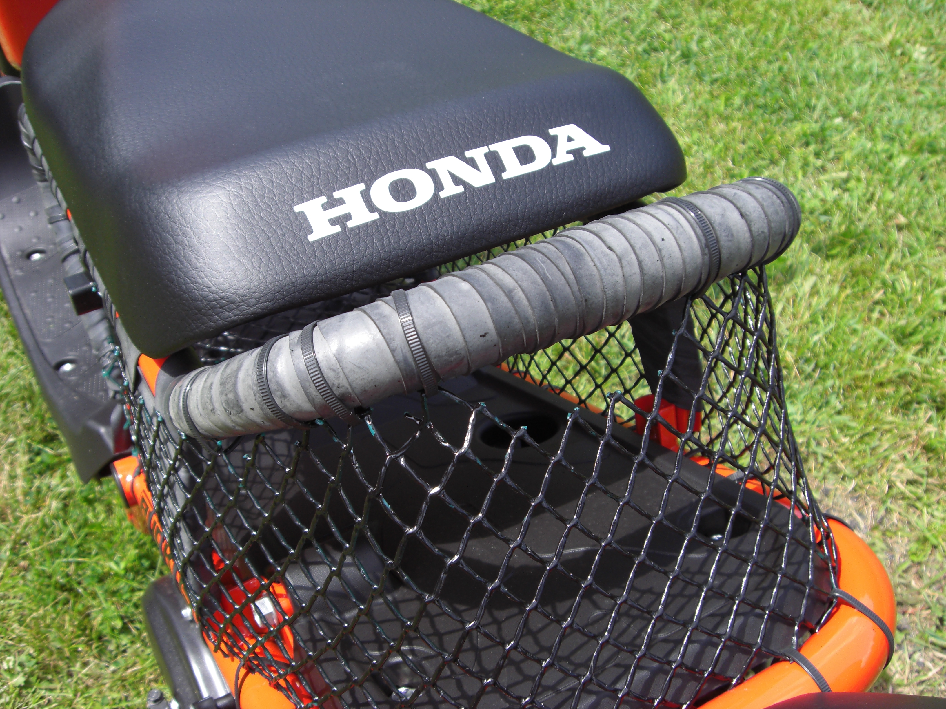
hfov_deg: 49.0
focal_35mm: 38
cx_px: 473
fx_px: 1038
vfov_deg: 37.7
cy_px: 354
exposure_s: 1/500
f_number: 2.7
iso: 64
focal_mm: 6.2
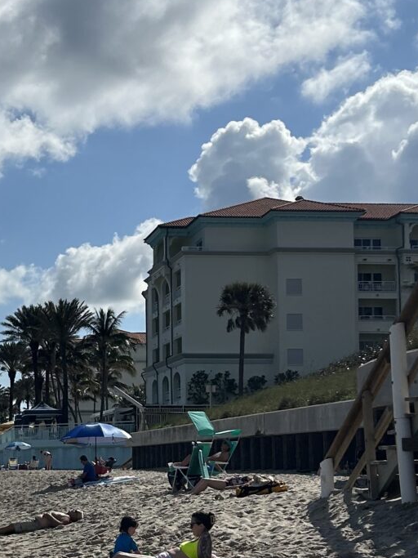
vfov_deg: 24.9
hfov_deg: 18.7
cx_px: 74
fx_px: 1256
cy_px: 369
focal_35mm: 78
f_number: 1.5
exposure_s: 1/16393
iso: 50
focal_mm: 5.7
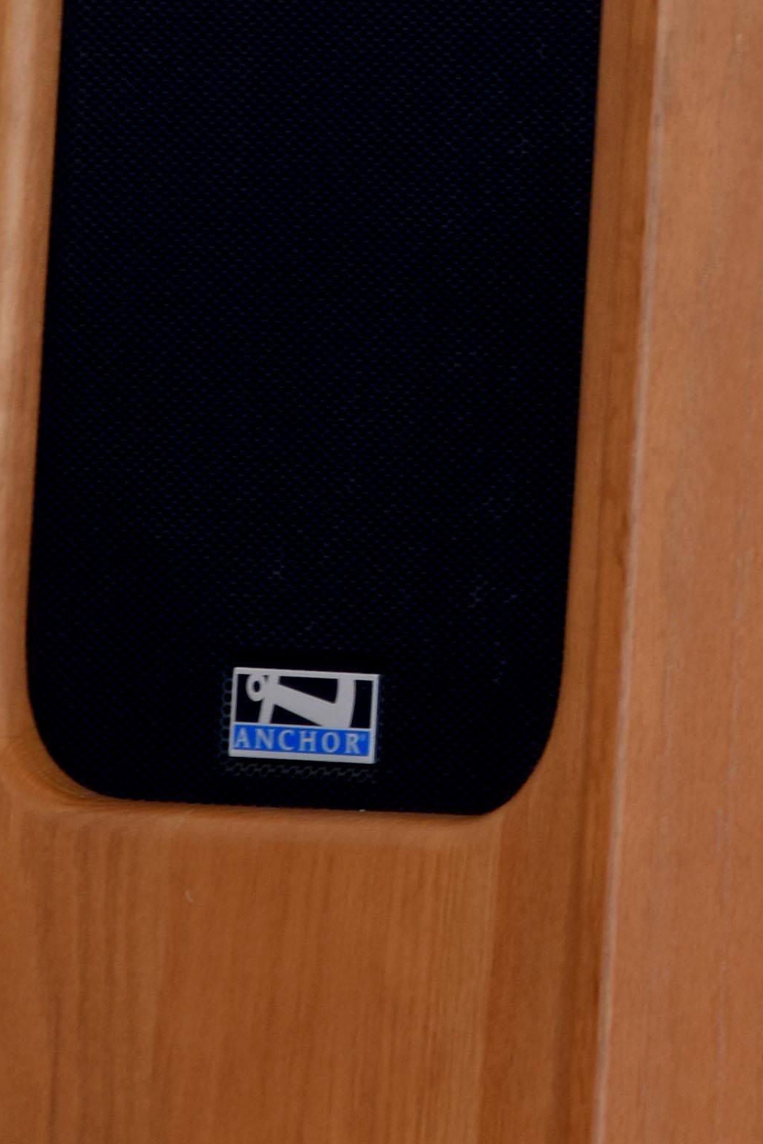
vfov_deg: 1.7
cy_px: -854
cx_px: 1031
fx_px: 37510
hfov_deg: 1.2
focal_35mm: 1181
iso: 250
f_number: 8
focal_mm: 250
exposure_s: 1/160
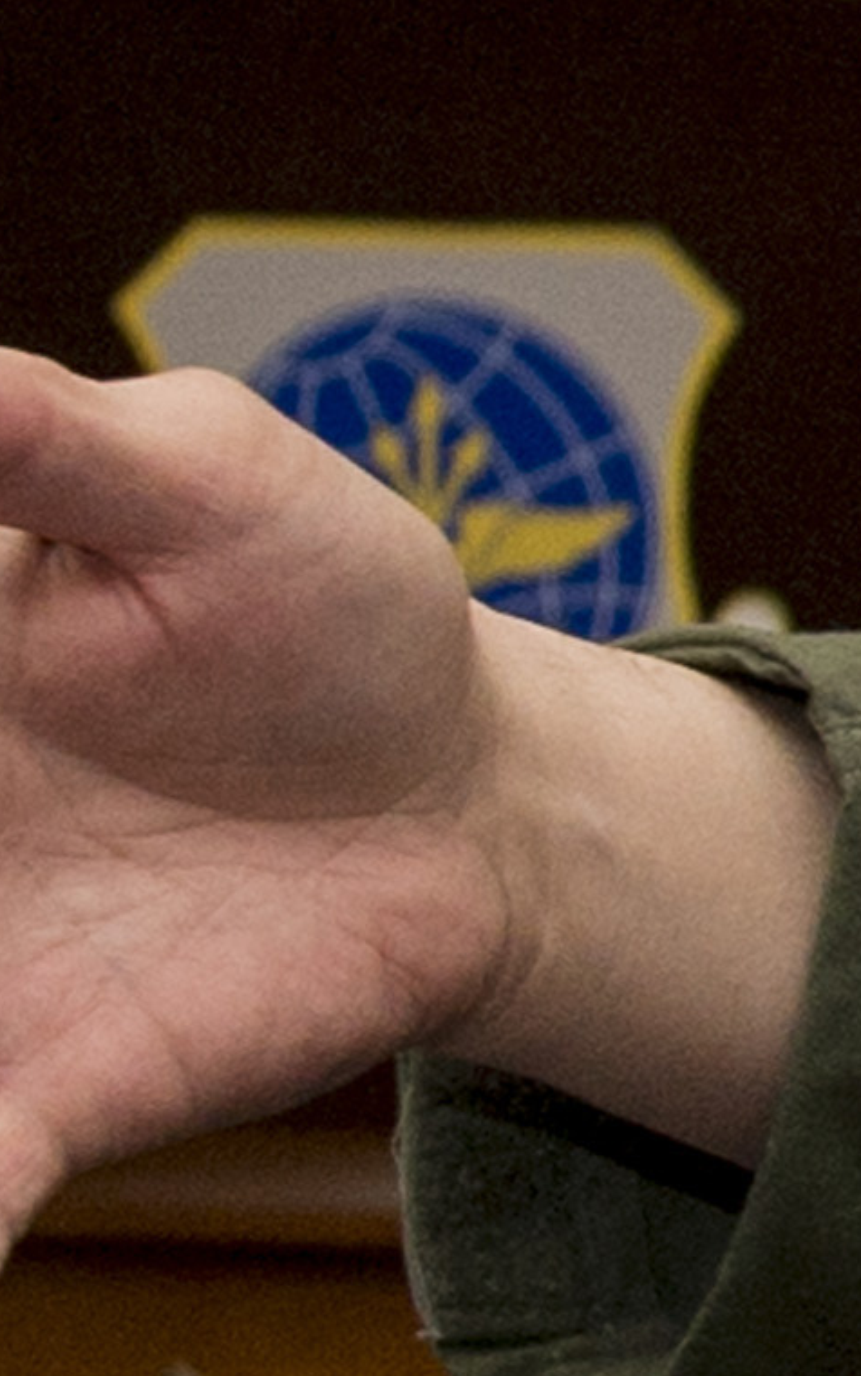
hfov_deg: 4.6
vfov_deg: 7.4
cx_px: 1827
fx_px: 10581
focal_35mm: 282
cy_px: 13
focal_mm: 35
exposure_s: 1/125
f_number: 5.6
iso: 800
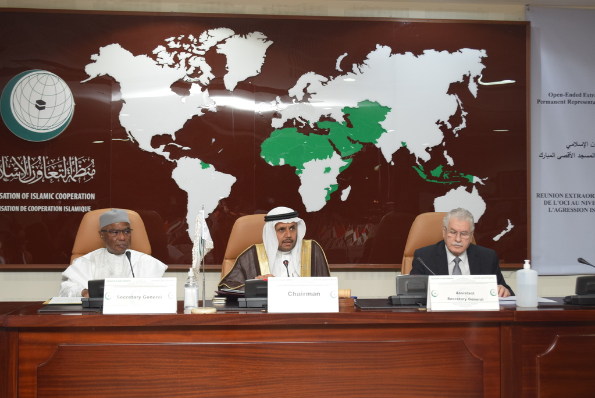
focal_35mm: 48
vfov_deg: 28.1
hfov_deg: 41.1
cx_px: 298
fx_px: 794
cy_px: 199
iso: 800
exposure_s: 1/80
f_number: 4.8
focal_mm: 32
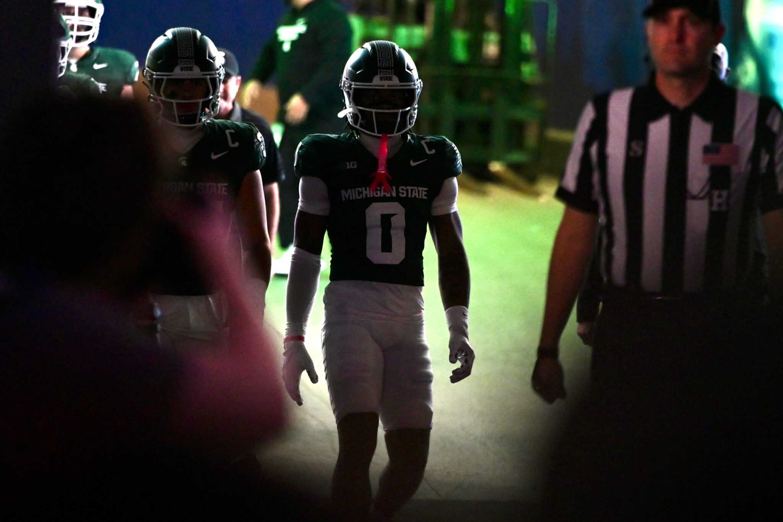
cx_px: 392
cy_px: 261
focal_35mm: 200
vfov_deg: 6.9
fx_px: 4349
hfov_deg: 10.3
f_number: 2.8
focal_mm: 200
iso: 5000
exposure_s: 1/640
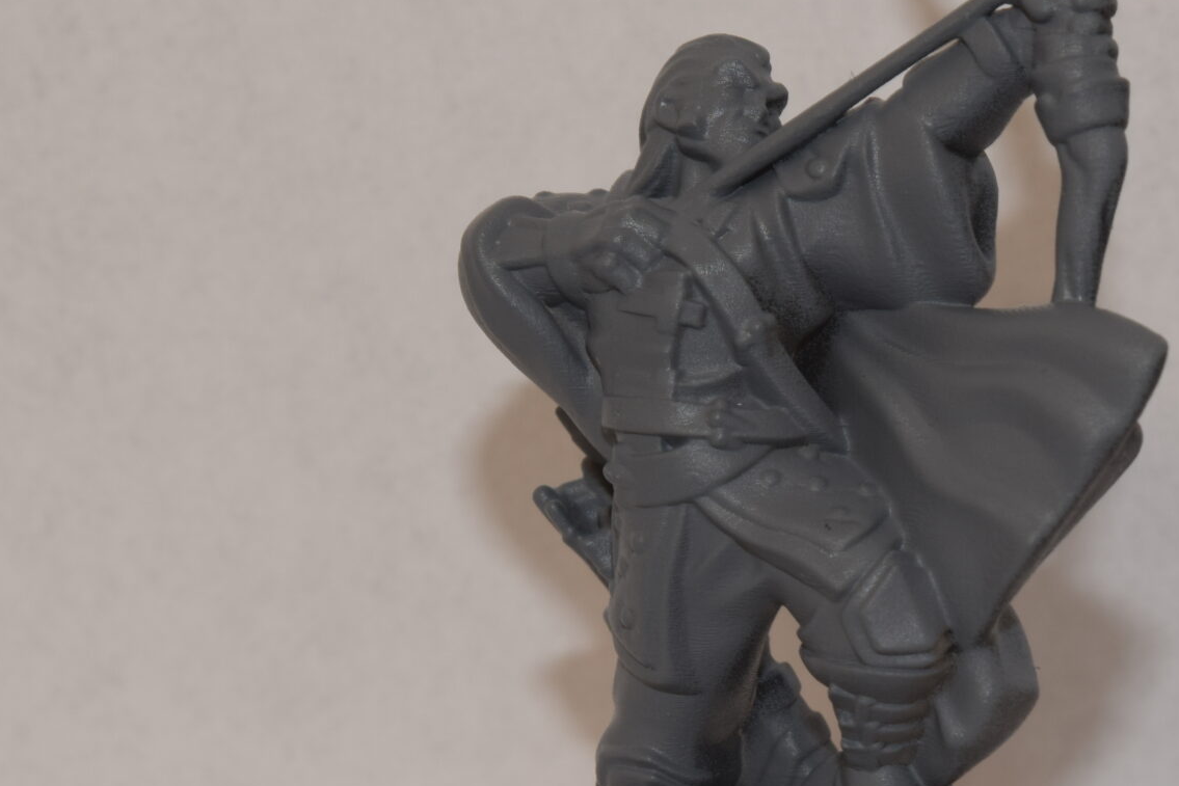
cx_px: 776
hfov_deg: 11.0
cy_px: 423
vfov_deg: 7.4
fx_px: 6096
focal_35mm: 186
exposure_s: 1/2.5
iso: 100
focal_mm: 55
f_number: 13
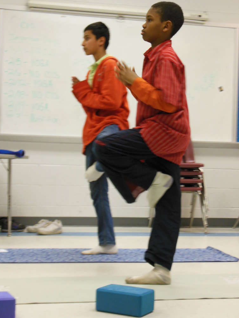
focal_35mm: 67
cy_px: 159
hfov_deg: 21.9
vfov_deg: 29.0
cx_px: 119
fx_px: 617
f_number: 4.3
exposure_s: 1/20
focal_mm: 11.7
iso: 400
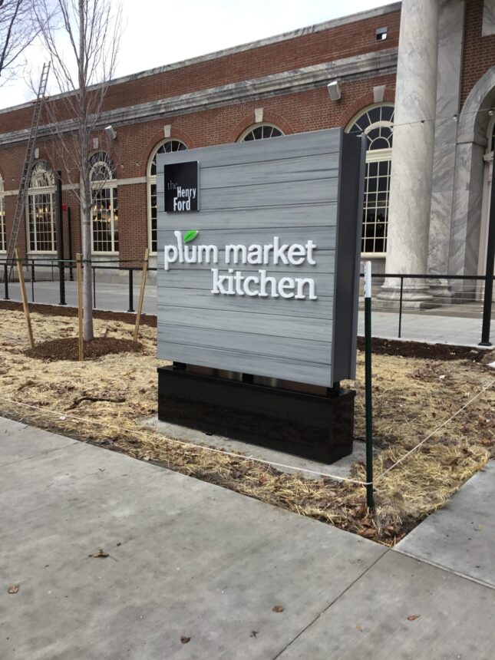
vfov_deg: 58.4
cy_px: 330
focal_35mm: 31
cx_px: 248
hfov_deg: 45.4
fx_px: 591
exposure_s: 1/122
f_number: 2.4
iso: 25
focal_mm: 3.3
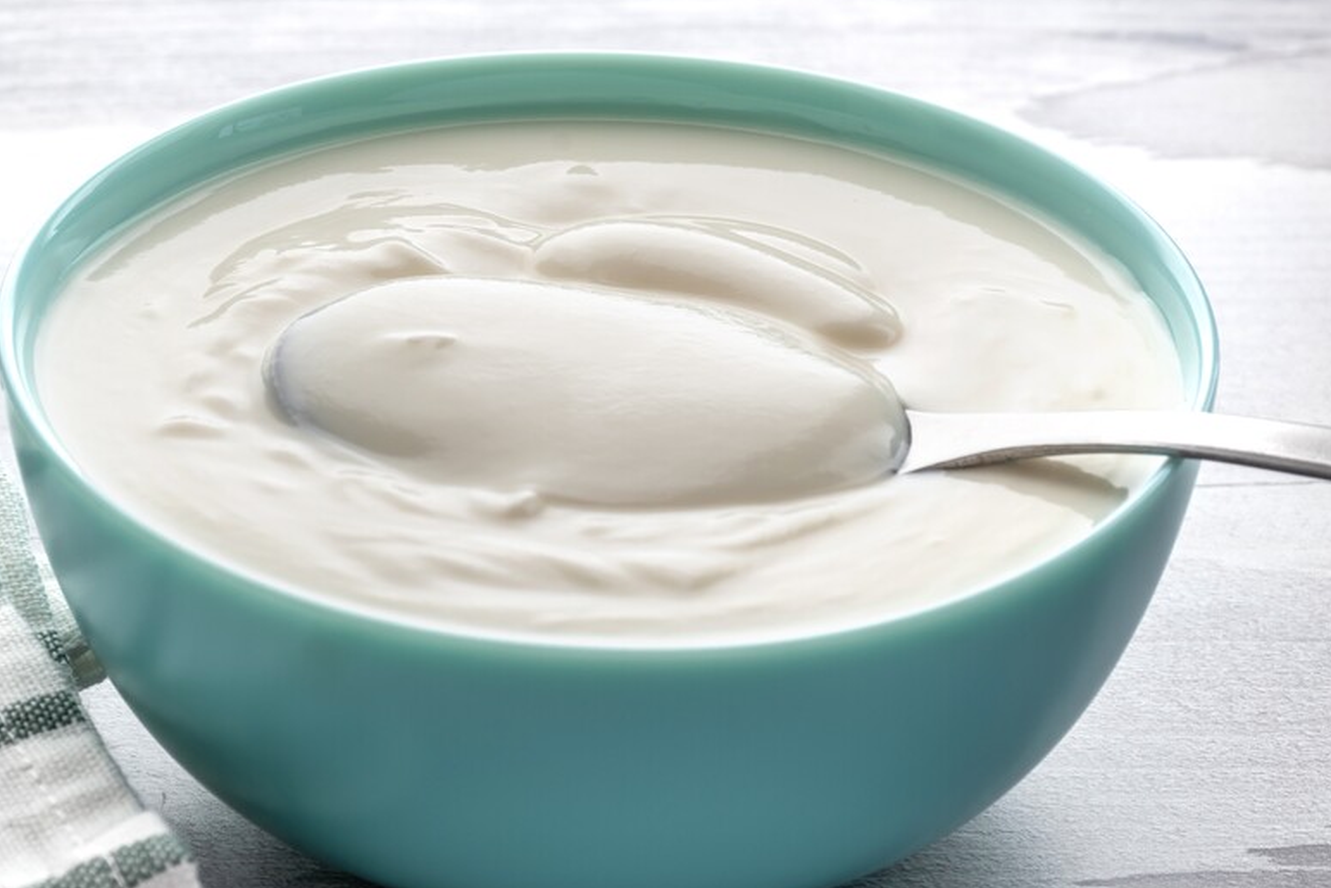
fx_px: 6619
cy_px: 494
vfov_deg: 7.7
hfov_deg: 11.5
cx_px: 509
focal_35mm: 179
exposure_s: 1/2.5
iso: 100
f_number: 13
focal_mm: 90
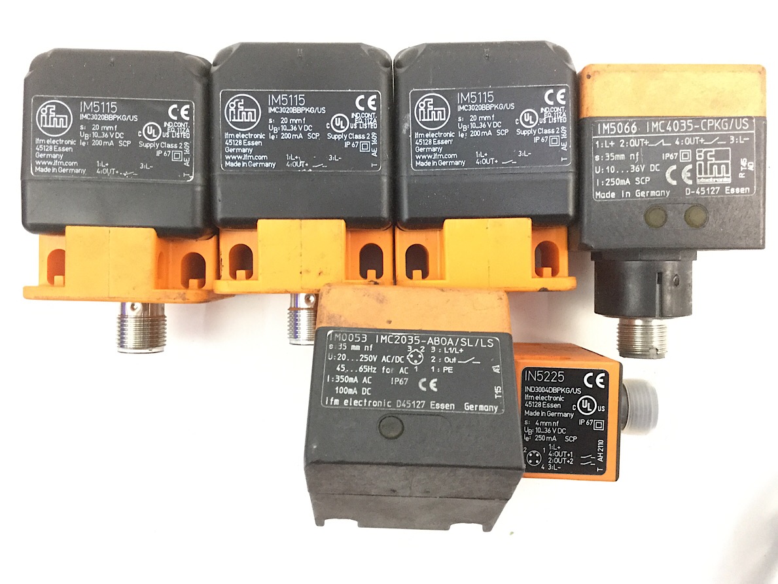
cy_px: 292
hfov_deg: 58.3
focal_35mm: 31
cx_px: 389
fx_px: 697
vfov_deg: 45.4
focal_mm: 3.3
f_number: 2.4
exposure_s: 1/33
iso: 250
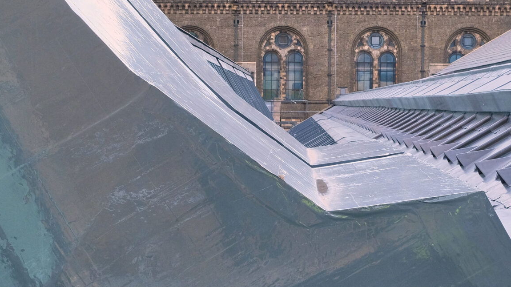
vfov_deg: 19.1
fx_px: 854
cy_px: 175
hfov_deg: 33.2
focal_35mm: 63
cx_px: 305
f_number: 5.6
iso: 1250
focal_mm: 18
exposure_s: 1/1100
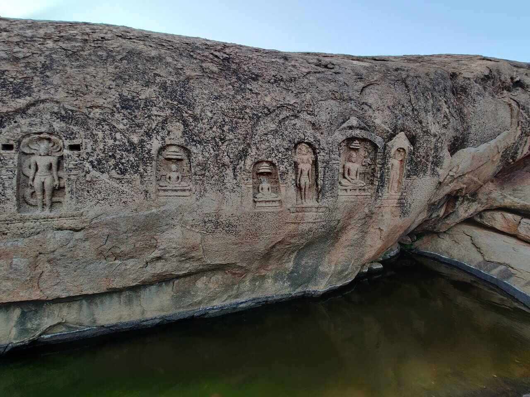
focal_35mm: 13
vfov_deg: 89.9
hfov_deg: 106.2
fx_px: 199
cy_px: 198
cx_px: 265
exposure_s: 1/100
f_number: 2.2
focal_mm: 2.25
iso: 160
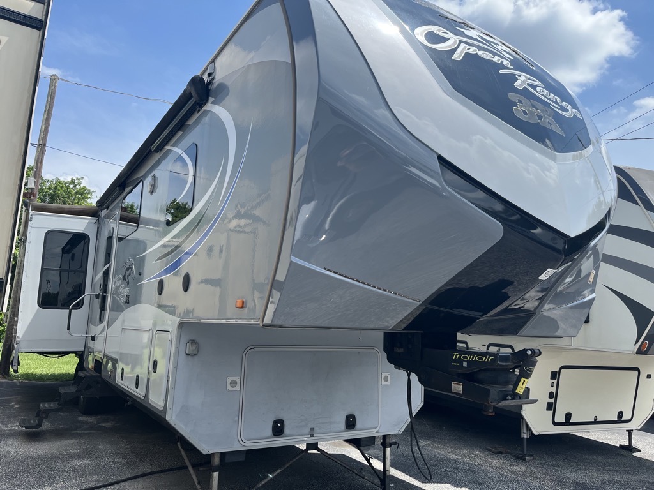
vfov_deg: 53.1
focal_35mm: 26
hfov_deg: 67.3
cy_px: 245
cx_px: 327
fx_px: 491
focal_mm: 5.1
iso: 50
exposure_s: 1/2513
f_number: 1.6
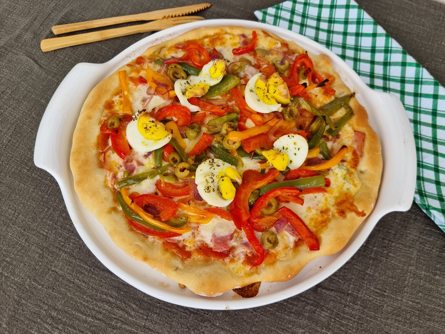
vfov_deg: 56.8
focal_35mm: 24
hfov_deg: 71.6
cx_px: 222
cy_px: 167
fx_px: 309
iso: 50
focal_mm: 6.7
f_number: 1.8
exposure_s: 1/120
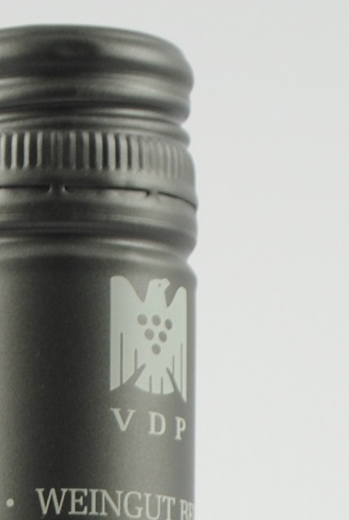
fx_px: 5627
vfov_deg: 5.2
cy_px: 1086
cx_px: 82
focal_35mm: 388
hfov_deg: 3.6
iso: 100
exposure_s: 1/25
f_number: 5.6
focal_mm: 55
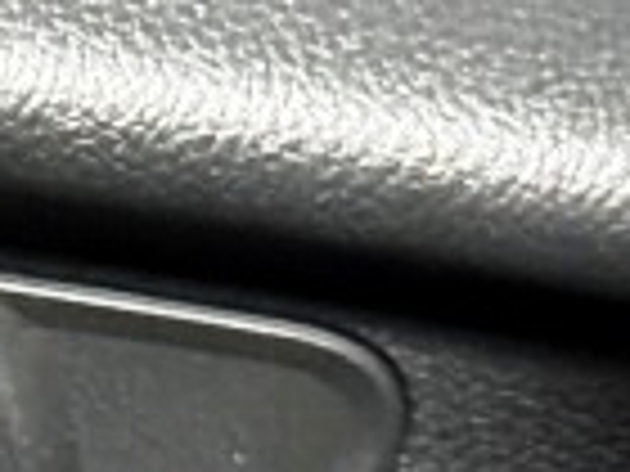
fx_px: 6388
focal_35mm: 351
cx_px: -1454
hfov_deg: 5.2
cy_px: 126
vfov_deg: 4.2
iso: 640
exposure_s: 1/24
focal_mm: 6.86
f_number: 1.78
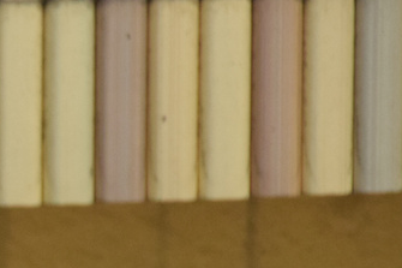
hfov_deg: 2.7
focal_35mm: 761
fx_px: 8498
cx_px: -515
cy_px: 418
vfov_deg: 1.8
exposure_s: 1/500
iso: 1000
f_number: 5.6
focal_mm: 105
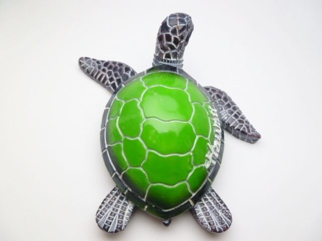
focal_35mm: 28
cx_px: 161
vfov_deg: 49.7
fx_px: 260
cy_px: 120
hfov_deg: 63.4
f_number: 3.3
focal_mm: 5
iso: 80
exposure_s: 1/30
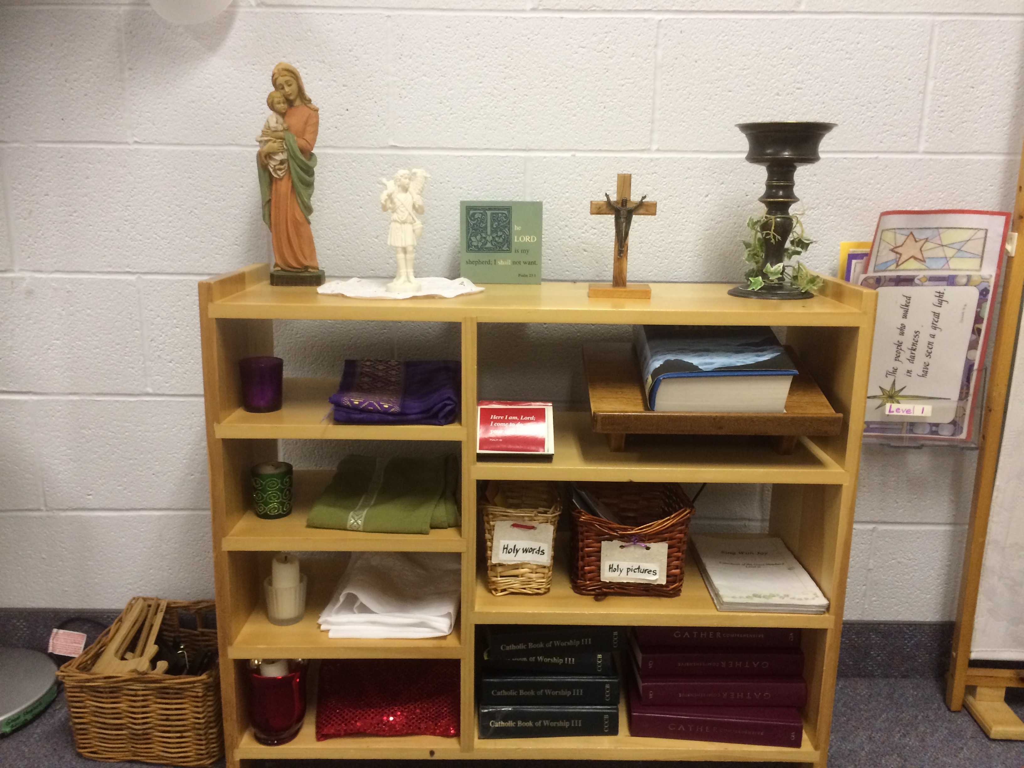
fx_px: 858
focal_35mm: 29
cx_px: 512
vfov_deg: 48.2
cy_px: 384
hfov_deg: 61.7
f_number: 2.2
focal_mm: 4.15
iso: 160
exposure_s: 1/30
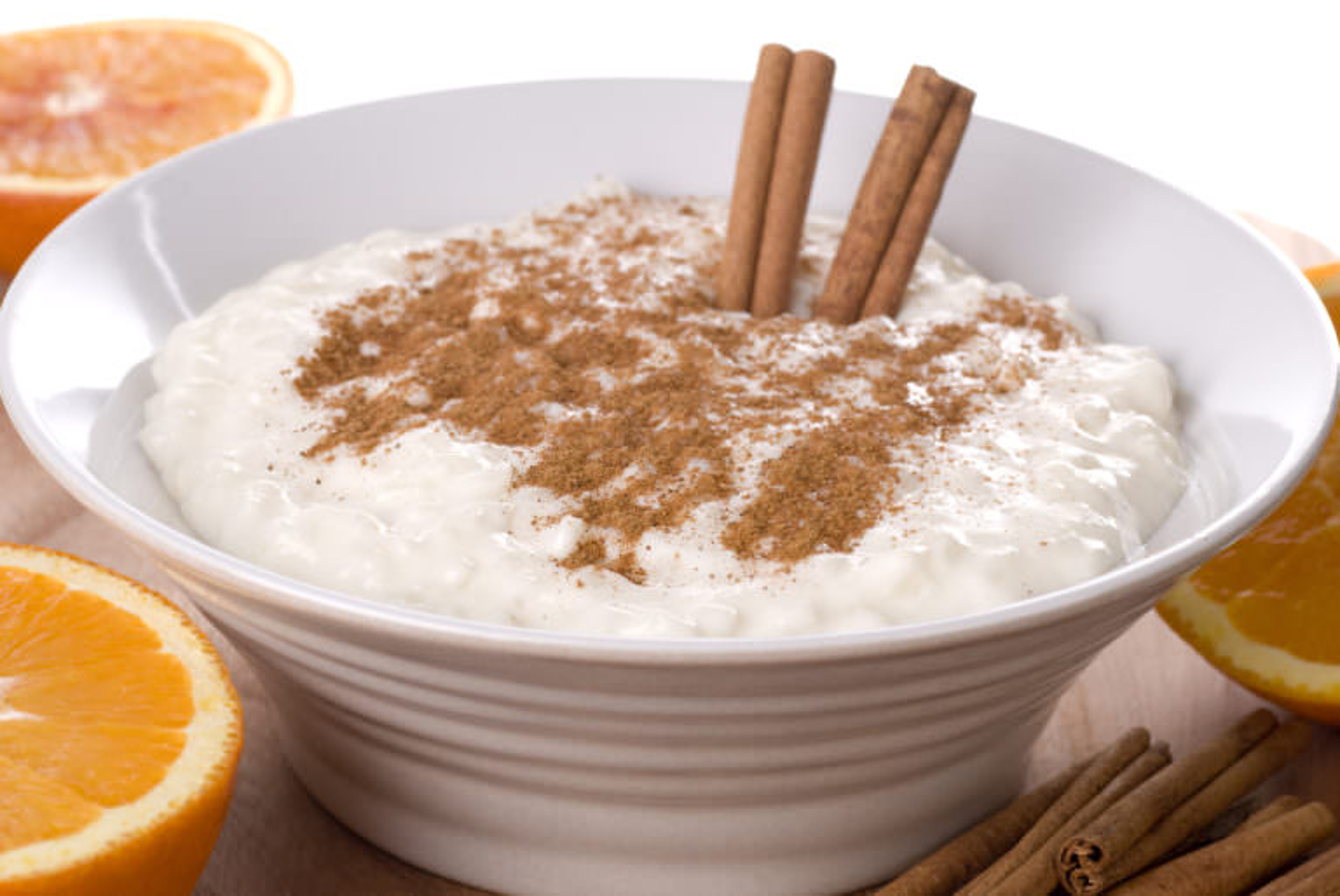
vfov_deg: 10.2
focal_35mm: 135
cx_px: 670
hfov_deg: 15.2
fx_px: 5031
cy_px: 448
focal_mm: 90
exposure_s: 1/125
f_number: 11
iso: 100
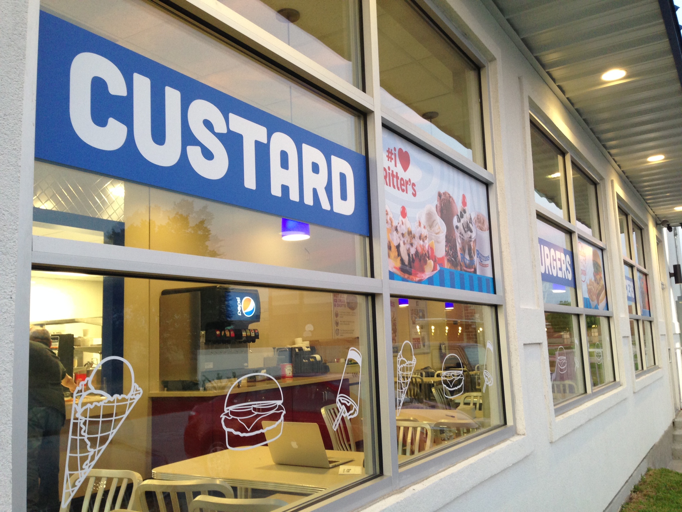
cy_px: 256
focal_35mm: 33
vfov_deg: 42.9
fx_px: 650
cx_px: 341
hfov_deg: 55.4
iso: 100
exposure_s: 1/20
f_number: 2.4
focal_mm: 4.12
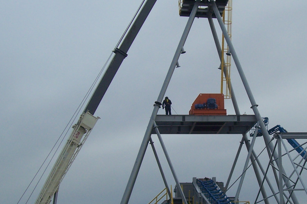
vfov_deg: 16.2
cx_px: 207
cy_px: 120
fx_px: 716
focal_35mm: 84
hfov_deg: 24.1
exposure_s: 1/400
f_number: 5.6
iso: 80
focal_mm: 7
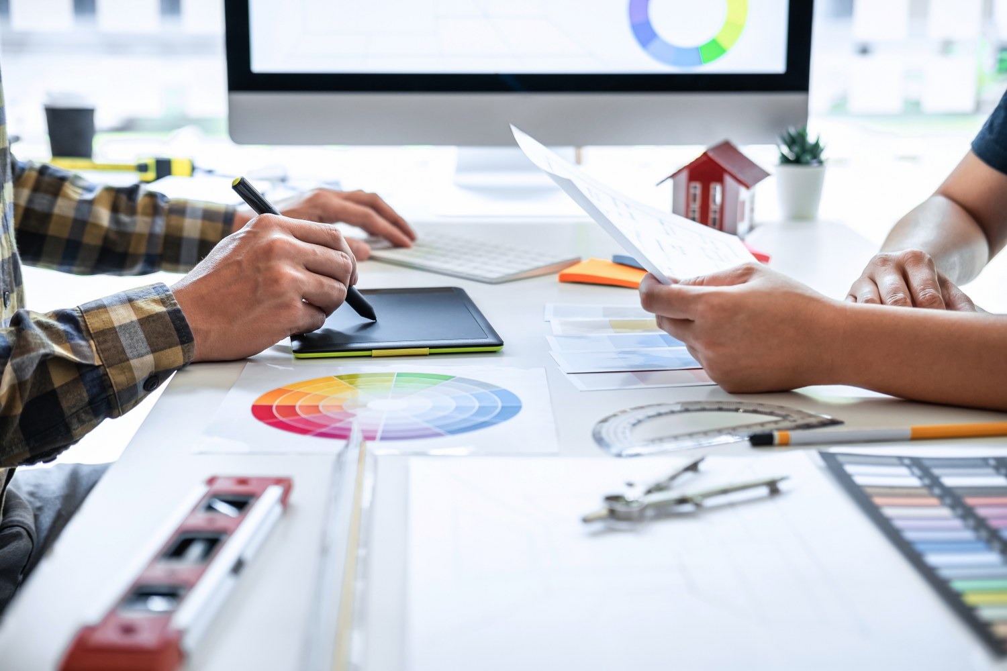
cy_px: 336
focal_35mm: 53
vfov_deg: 25.5
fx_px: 1482
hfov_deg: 37.5
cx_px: 504
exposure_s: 1/125
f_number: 2.8
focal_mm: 35
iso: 320
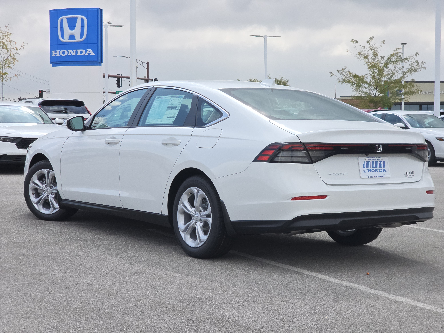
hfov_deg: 28.2
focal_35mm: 69
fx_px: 885
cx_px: 222
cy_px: 166
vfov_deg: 21.3
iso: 50
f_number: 2.4
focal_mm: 7.9
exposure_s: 1/1614
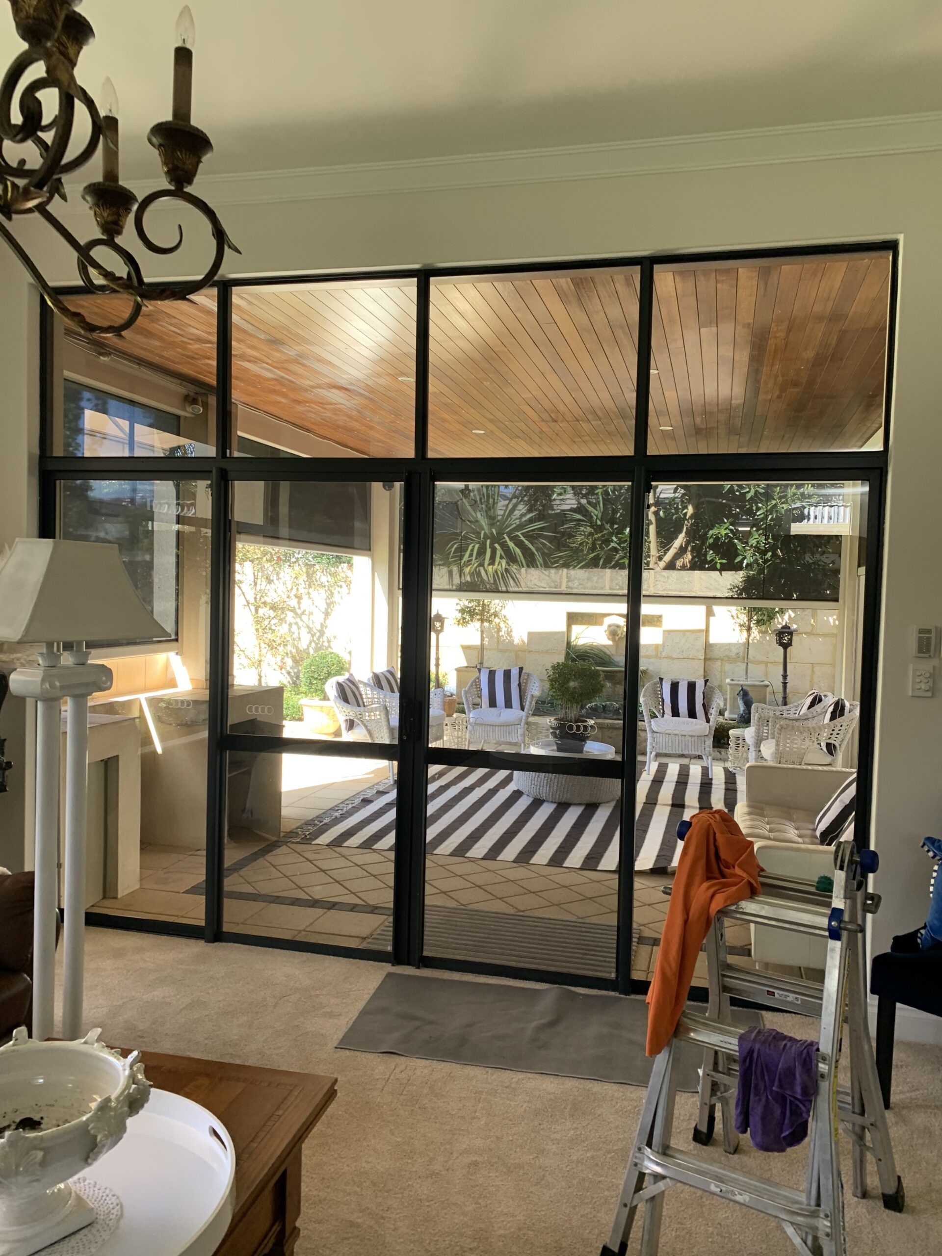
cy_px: 628
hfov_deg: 53.1
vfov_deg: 67.3
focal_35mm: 26
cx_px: 471
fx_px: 943
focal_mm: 4.25
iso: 50
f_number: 1.8
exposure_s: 1/121
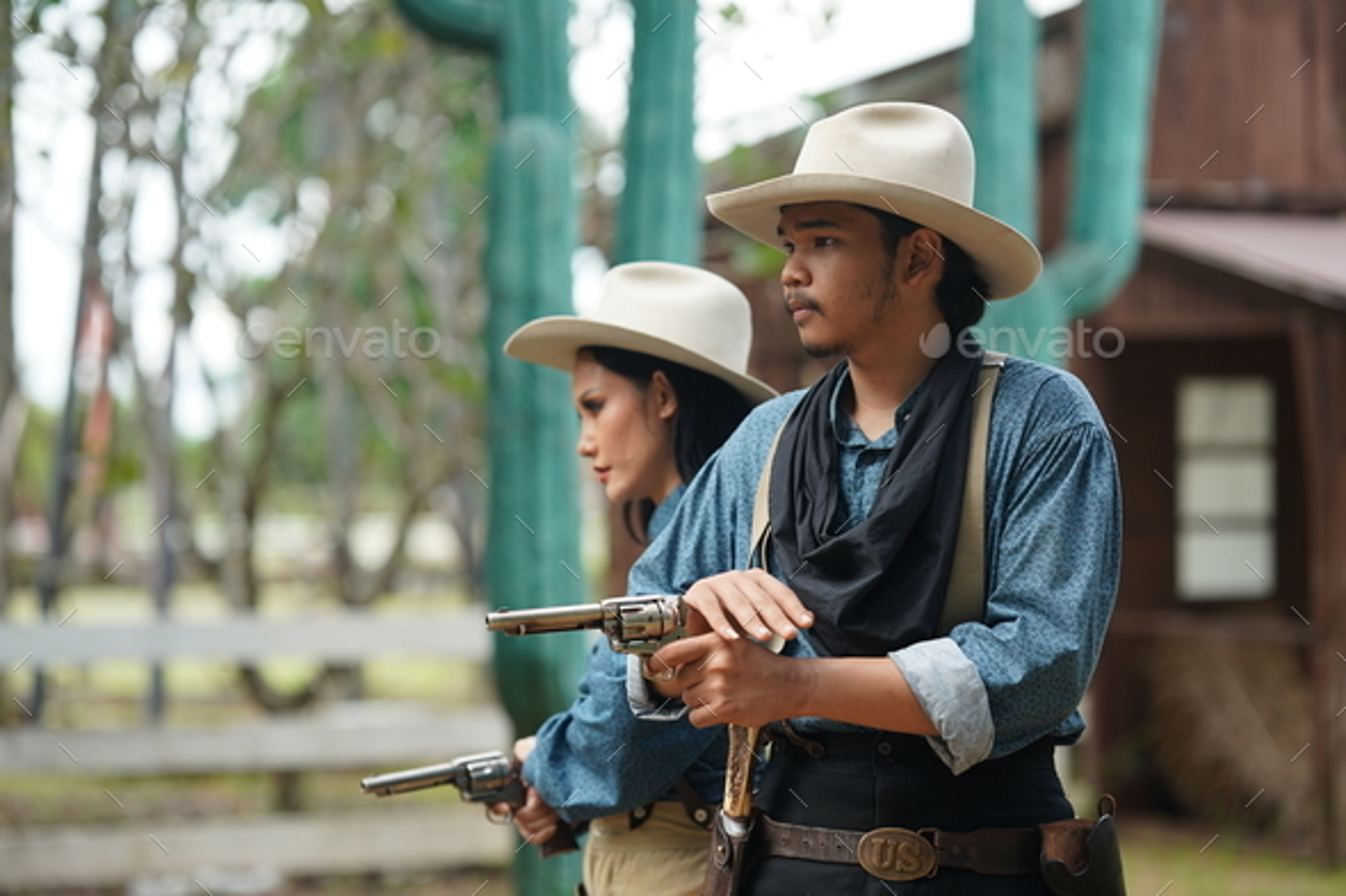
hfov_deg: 23.9
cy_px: 448
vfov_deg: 16.1
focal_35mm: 85
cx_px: 673
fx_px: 3177
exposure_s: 1/640
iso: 100
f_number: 2
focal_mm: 85
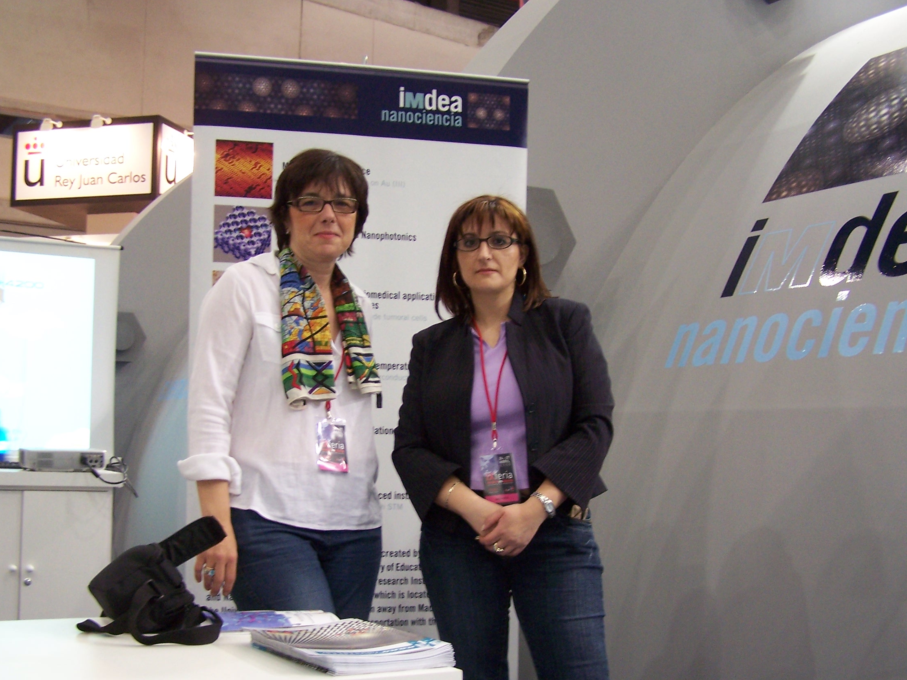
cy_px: 389
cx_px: 436
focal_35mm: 44
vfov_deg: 32.8
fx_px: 1153
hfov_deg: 42.9
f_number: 2.8
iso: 140
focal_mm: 6.3
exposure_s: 1/20
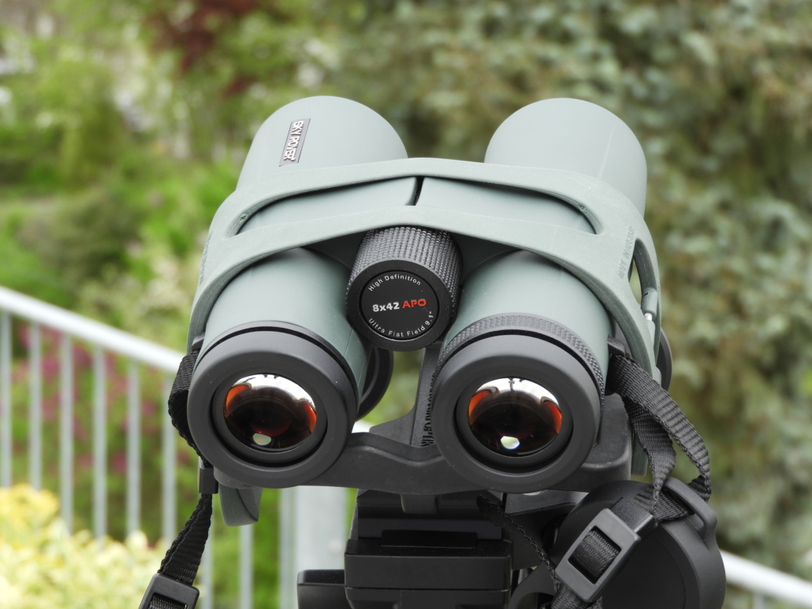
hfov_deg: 13.2
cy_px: 304
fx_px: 3519
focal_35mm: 150
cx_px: 406
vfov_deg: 9.9
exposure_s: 1/80
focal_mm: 26.9
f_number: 5.2
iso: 100
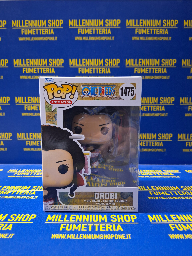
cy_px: 128
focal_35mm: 23
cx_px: 96
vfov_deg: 73.9
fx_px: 170
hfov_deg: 58.9
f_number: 1.8
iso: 400
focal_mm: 5.54
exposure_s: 1/20
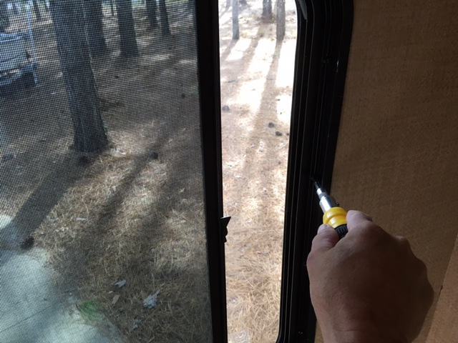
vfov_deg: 48.2
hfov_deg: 61.7
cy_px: 172
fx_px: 384
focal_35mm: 29
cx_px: 229
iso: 40
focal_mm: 4.15
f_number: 2.2
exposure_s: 1/30
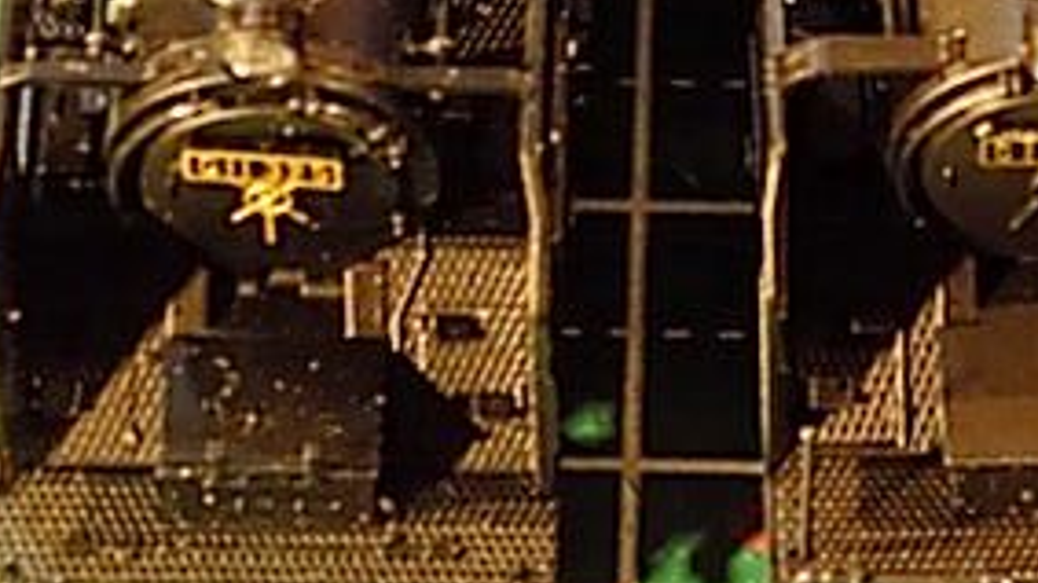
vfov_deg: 6.2
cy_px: -429
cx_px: 554
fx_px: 5283
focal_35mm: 192
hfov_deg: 11.2
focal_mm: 13.9
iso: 400
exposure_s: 1/25
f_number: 4.3
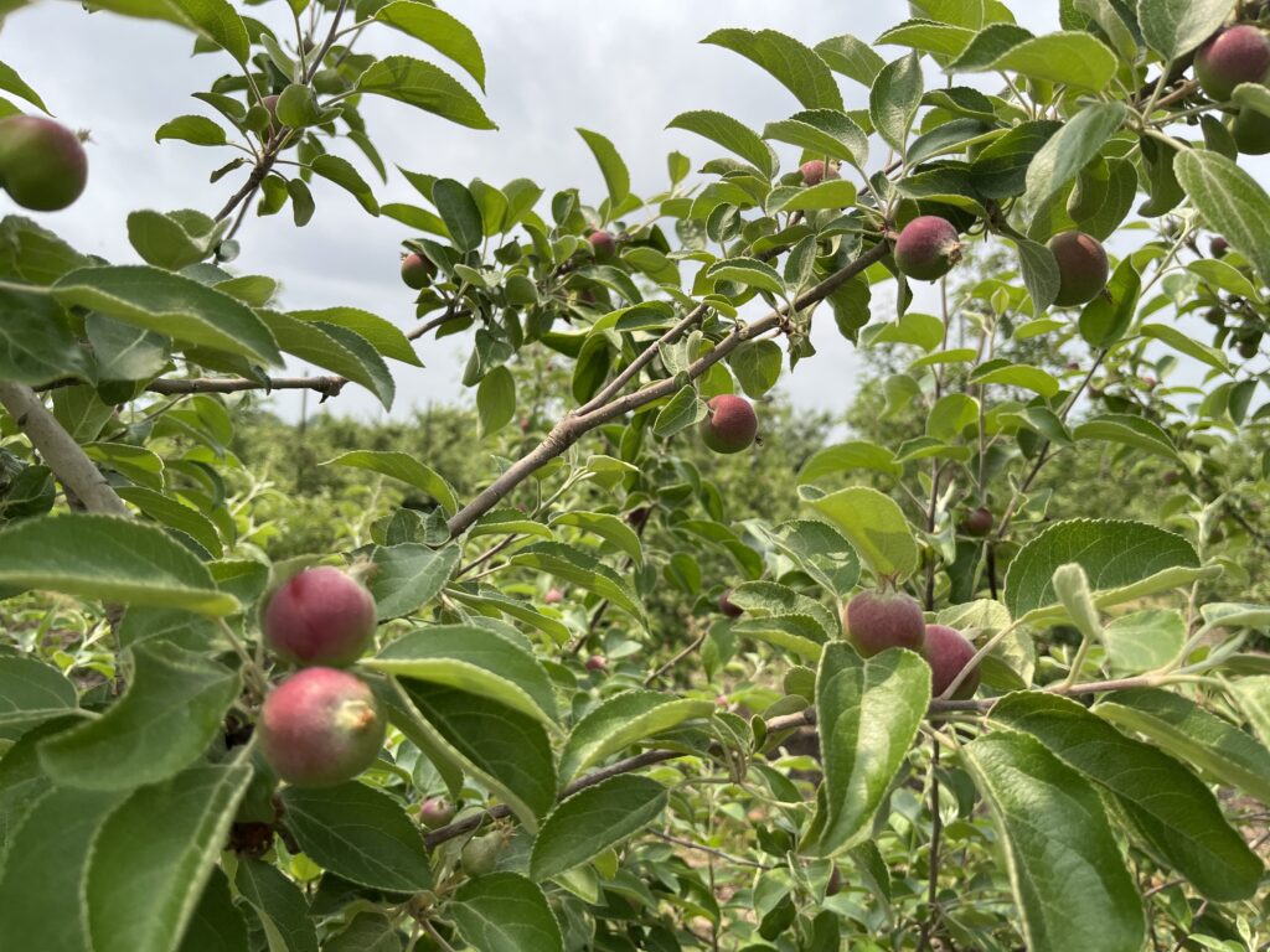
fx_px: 954
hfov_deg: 67.3
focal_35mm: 26
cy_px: 476
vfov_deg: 53.1
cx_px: 635
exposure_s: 1/3135
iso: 50
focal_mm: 5.1
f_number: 1.6
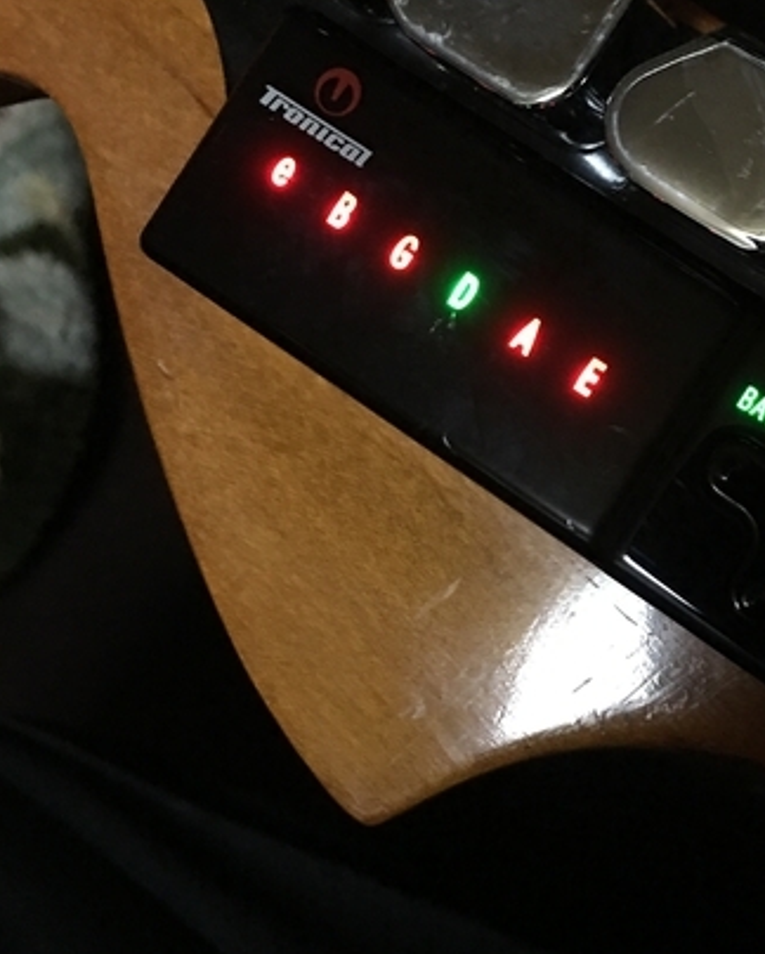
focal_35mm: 56
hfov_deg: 26.2
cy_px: 413
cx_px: 697
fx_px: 1582
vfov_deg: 33.5
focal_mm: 4.15
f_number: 2.2
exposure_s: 1/15
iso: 100
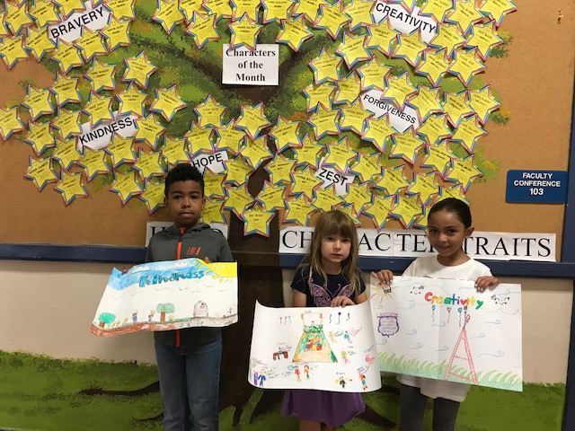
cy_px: 216
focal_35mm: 28
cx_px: 288
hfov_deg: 63.4
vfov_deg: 49.7
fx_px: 465
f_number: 1.8
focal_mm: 3.99
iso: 40
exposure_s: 1/20
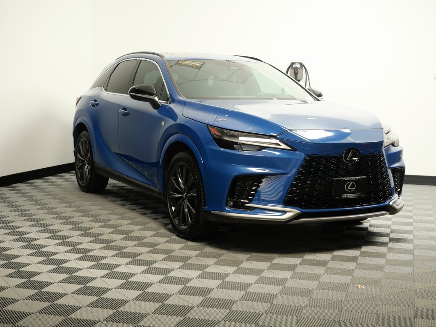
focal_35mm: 50
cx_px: 218
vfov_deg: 29.1
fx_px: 630
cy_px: 164
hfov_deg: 38.2
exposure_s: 1/200
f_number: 4.5
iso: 250
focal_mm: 25
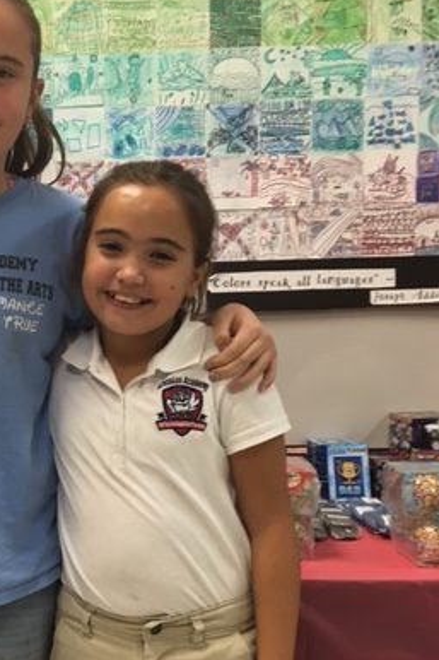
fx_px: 915
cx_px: 43
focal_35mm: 50
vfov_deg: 39.3
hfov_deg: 26.1
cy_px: 417
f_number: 2.2
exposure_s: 1/30
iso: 64
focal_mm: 4.15
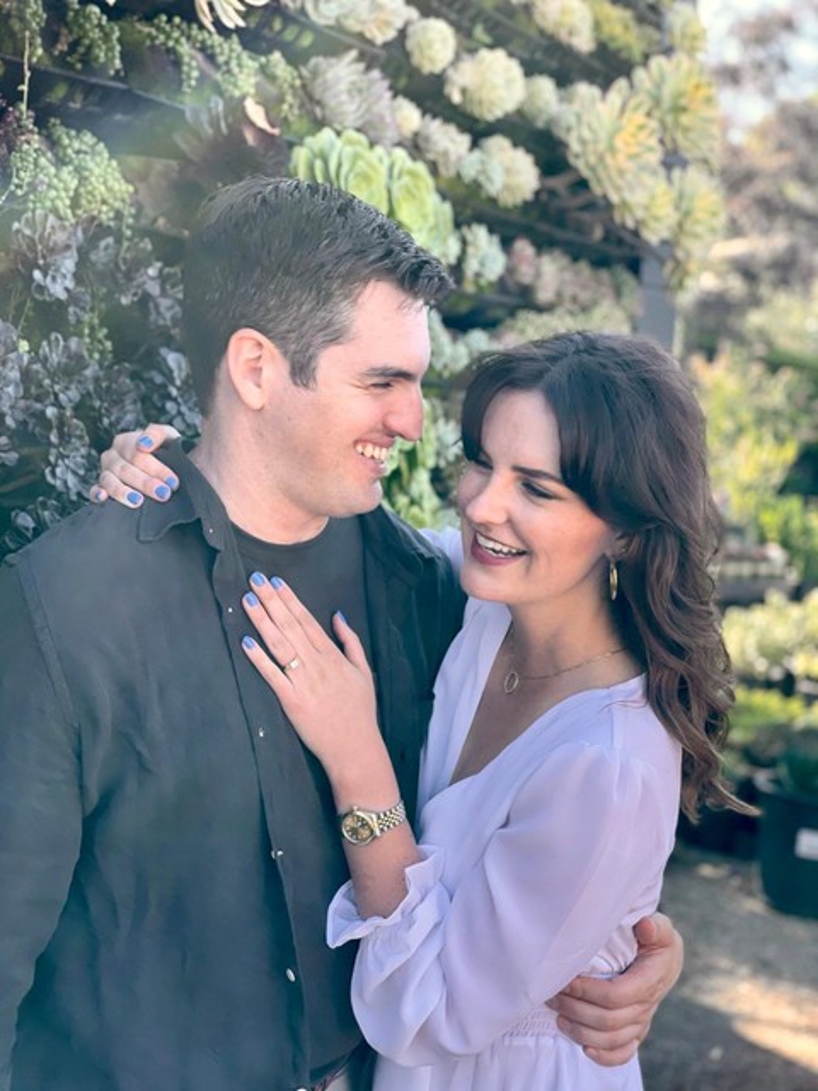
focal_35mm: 52
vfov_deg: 36.8
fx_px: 1638
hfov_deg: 28.0
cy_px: 546
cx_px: 409
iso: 25
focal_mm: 6
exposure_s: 1/161
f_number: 2
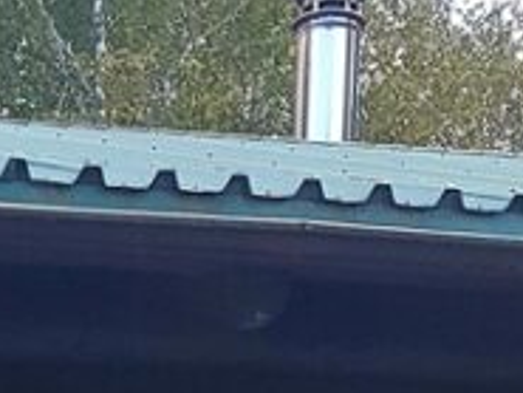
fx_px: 1633
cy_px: 628
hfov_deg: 16.0
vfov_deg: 12.8
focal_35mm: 108
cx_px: -351
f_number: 1.7
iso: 40
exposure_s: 1/119
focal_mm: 4.2
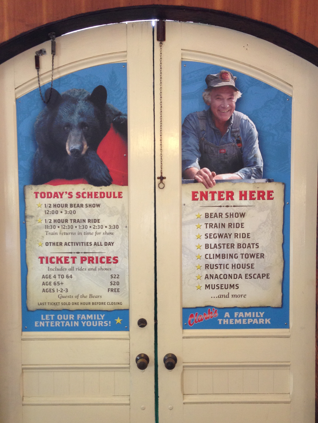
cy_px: 234
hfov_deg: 36.0
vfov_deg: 46.7
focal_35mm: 40
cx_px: 159
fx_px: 490
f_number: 2.4
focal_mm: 4.12
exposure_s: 1/20
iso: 80
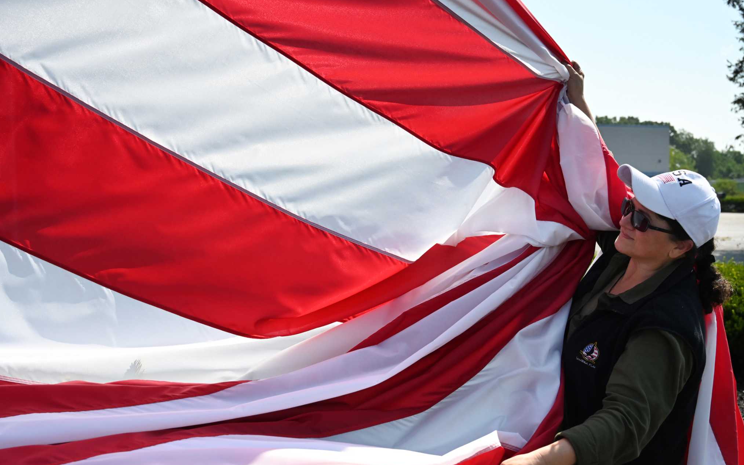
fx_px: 730
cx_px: 370
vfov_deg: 35.3
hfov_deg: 54.0
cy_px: 230
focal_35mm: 36
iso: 1250
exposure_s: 1/8000
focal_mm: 35
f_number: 5
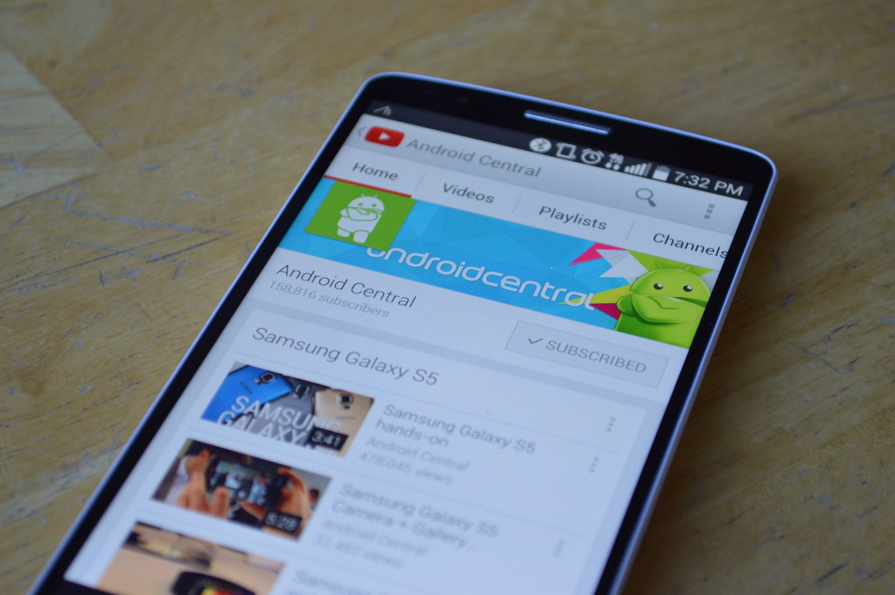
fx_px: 2049
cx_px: 448
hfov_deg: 24.6
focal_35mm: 82
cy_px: 298
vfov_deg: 16.5
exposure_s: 1/40
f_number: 5.6
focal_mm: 55
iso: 800
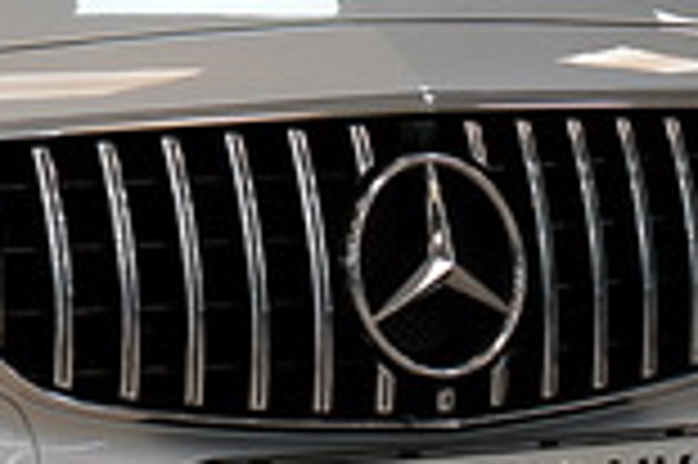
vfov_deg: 3.8
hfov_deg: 5.7
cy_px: -171
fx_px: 6914
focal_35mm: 357
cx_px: -689
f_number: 4
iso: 640
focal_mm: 69
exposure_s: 1/160
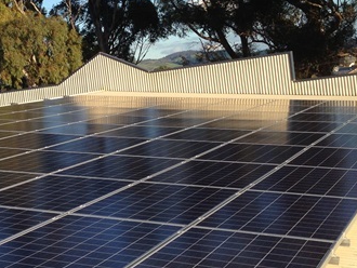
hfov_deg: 23.3
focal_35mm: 80
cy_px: 143
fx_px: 826
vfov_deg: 18.5
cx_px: -4
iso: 50
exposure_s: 1/861
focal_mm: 4.13
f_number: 2.4
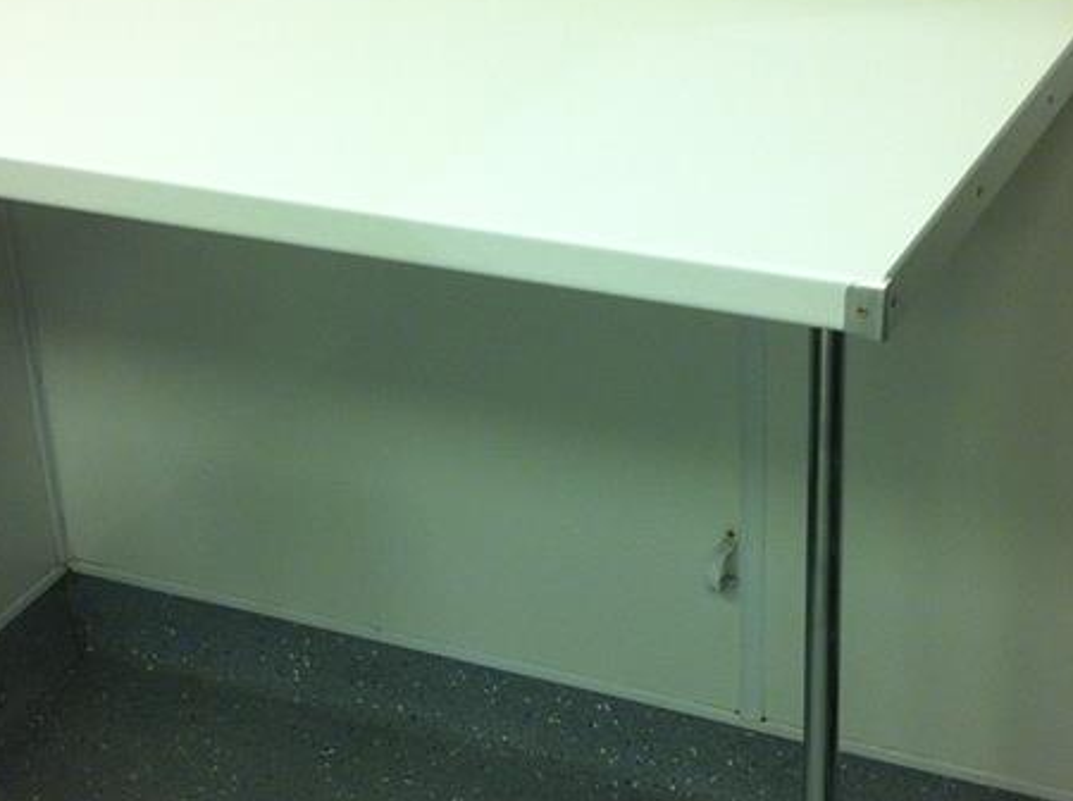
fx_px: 2476
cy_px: 498
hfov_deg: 24.5
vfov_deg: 18.4
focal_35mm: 80
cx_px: 527
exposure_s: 1/20
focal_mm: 3.85
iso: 80
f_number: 2.8
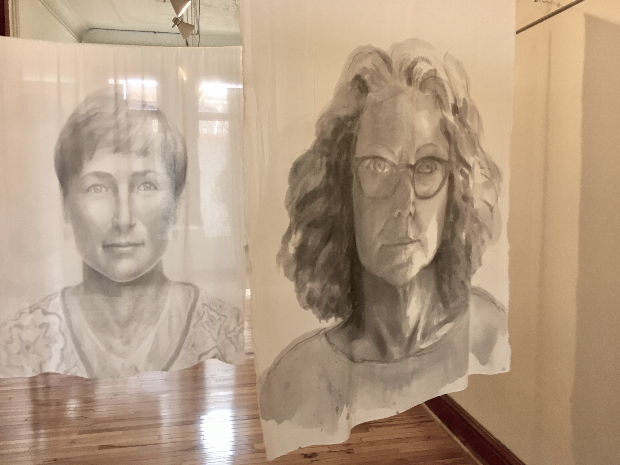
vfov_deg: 48.2
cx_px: 310
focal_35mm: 29
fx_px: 519
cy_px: 232
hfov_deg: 61.7
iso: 80
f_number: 2.2
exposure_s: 1/30
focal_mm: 4.15
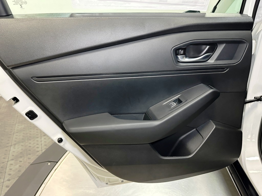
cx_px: 131
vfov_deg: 56.8
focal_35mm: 24
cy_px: 98
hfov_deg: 71.6
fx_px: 182
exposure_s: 1/40
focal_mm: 6.86
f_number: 1.78
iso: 640
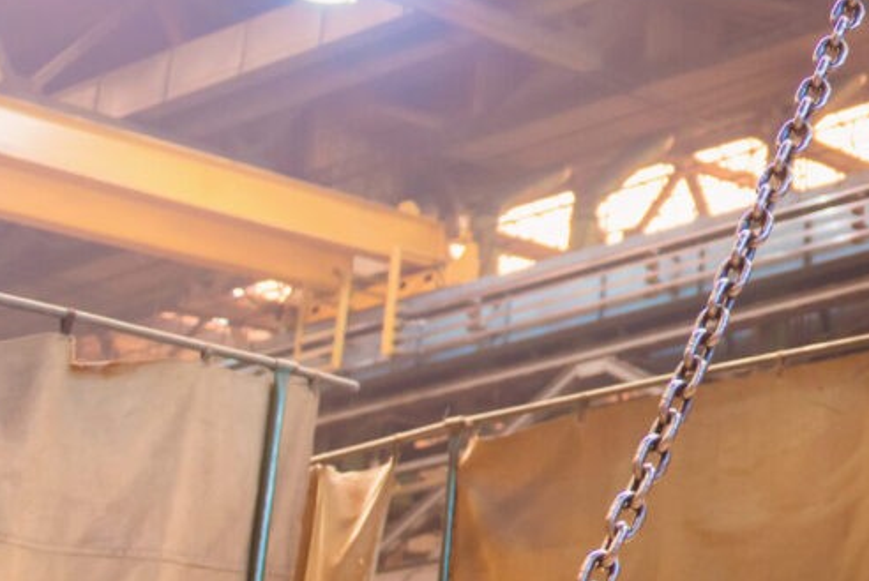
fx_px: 1884
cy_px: -41
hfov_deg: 22.6
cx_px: 1194
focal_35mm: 78
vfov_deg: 17.0
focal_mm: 24
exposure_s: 1/160
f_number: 2.8
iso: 1250
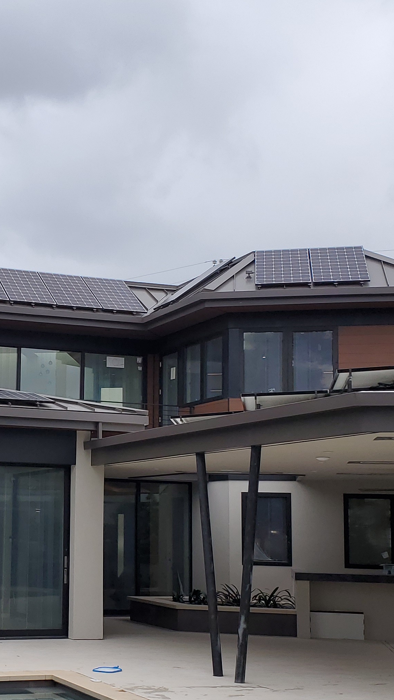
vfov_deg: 37.2
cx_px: 73
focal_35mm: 56
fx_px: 1040
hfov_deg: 21.2
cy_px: 390
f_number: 2.4
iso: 50
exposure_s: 1/622
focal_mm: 4.3
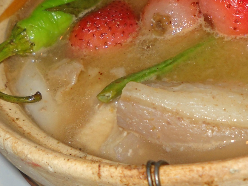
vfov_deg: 13.9
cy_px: 62
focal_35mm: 106
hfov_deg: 18.4
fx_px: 759
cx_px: 204
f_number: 5.5
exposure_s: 1/30
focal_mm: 6.72
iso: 64
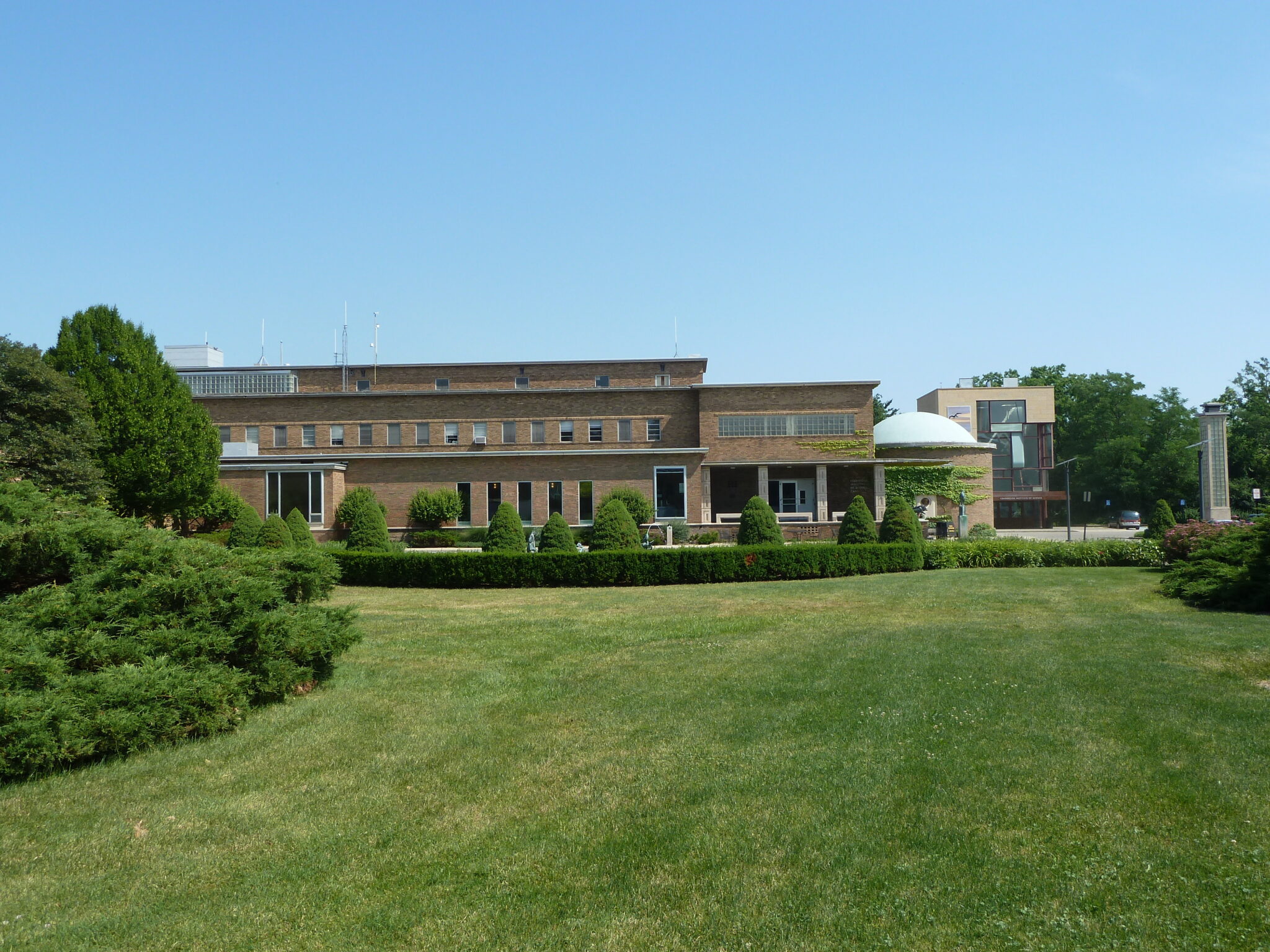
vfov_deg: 44.2
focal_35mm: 32
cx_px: 635
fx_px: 1174
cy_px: 476
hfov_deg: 56.8
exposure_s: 1/500
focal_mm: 5.3
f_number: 4.5
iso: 80
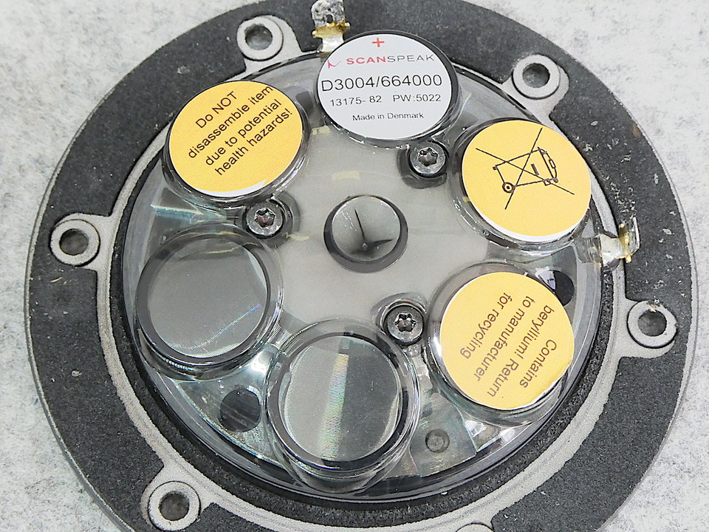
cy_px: 266
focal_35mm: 98
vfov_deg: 15.1
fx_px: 2007
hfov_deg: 20.0
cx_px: 354
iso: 1600
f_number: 8
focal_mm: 17.5
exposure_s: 1/5
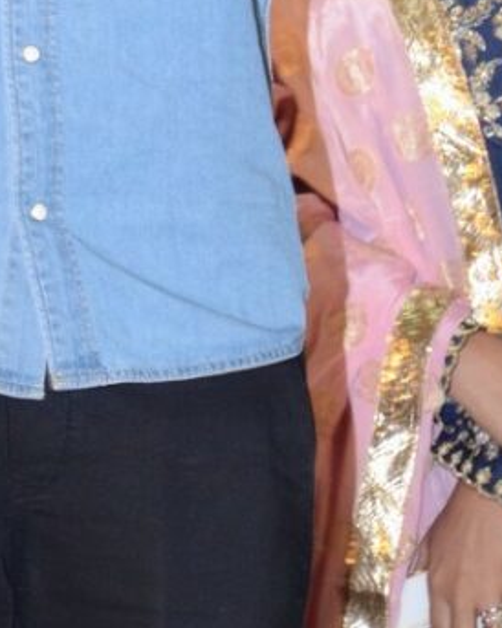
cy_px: -218
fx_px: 8186
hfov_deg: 3.5
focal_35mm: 440
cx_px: 58
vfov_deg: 4.4
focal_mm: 105
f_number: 5.6
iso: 1000
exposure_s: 1/125
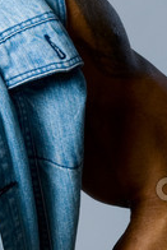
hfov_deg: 3.8
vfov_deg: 5.7
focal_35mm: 360
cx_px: -183
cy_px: 188
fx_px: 2500
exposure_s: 1/160
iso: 100
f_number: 10
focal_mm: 46
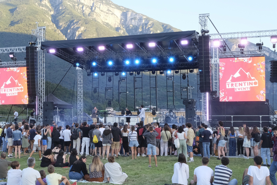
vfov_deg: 25.5
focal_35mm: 53
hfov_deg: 37.4
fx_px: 408
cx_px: 116
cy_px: 102
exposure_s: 1/125
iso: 1600
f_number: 11
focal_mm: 27.5
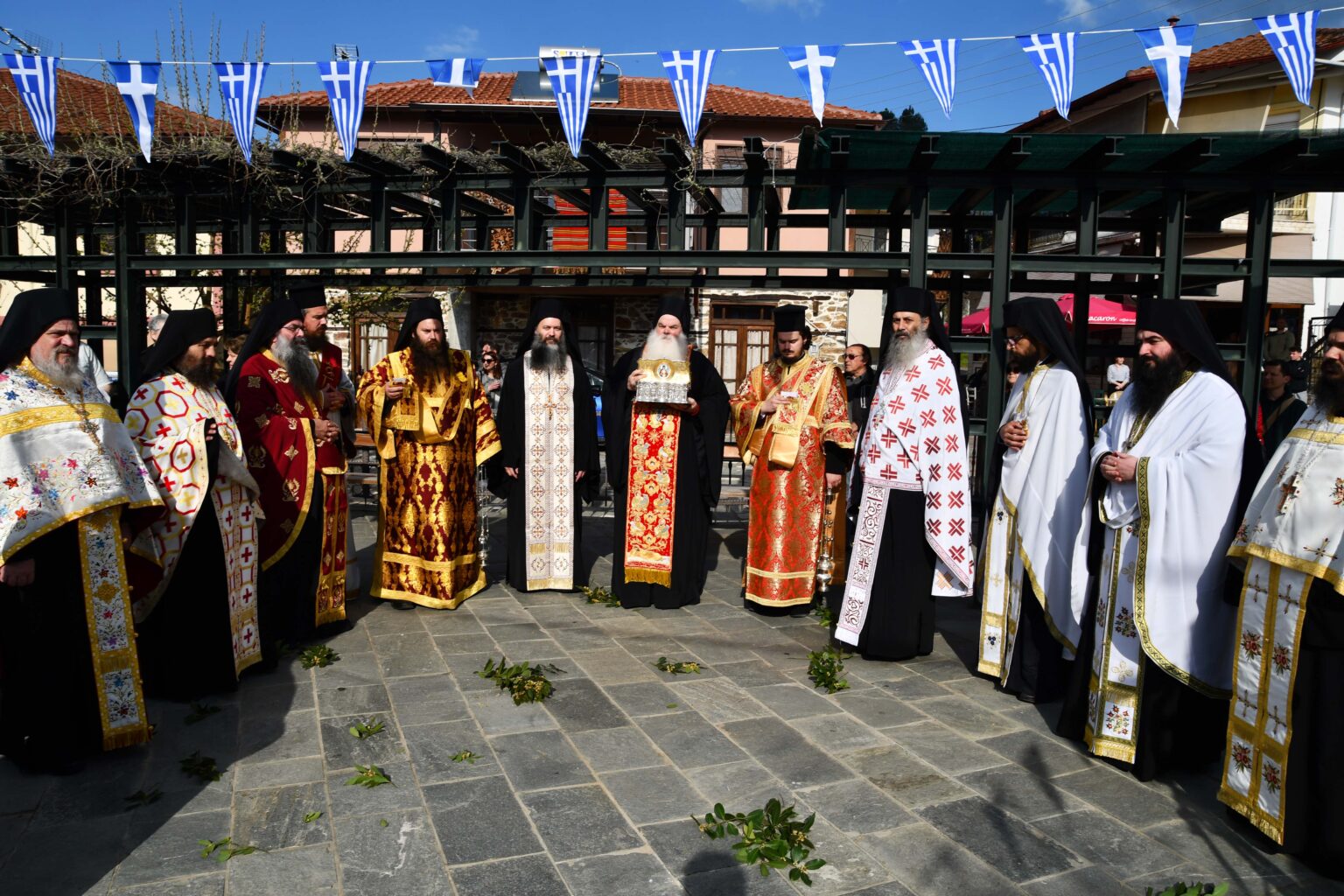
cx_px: 672
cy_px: 448
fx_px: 1792
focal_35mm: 48
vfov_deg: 28.1
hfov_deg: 41.1
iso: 100
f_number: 9
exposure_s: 1/320
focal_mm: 32
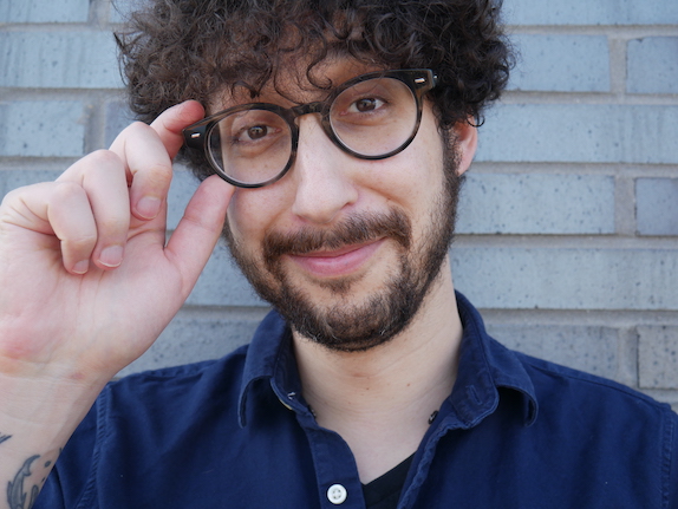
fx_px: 784
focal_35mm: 40
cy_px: 254
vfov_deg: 36.0
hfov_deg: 46.8
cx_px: 339
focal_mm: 20
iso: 200
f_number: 4.5
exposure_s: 1/200
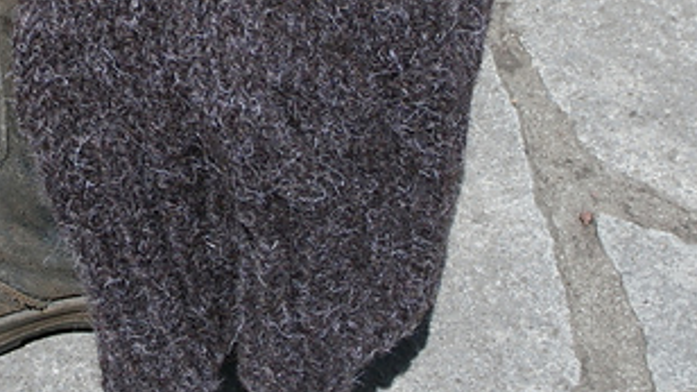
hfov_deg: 27.2
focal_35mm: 77
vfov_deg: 15.5
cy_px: 63
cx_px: 188
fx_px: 1423
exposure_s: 1/1250
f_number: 3.4
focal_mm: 6
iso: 100
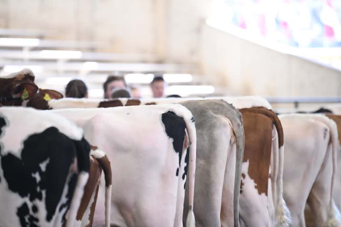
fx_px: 1894
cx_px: 170
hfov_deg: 10.3
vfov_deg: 6.9
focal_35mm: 200
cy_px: 114
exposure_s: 1/320
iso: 1600
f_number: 3.2
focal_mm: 200
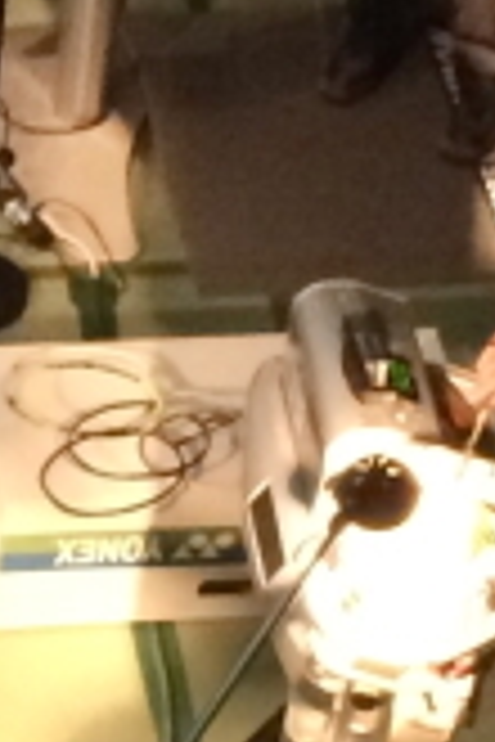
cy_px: 751
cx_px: -976
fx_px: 4537
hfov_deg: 5.8
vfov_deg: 9.3
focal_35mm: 220
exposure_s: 1/17
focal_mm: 4.15
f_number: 2.2
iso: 250
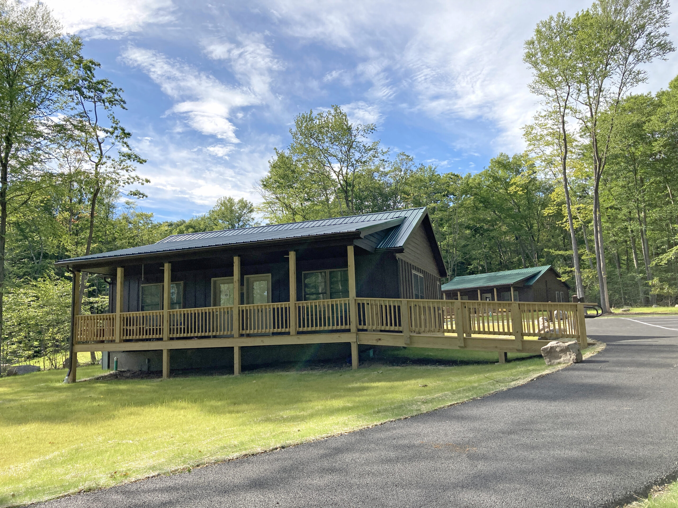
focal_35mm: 28
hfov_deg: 63.4
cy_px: 254
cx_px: 339
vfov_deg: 49.7
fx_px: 548
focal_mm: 3.99
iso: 20
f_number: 1.8
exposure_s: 1/2114
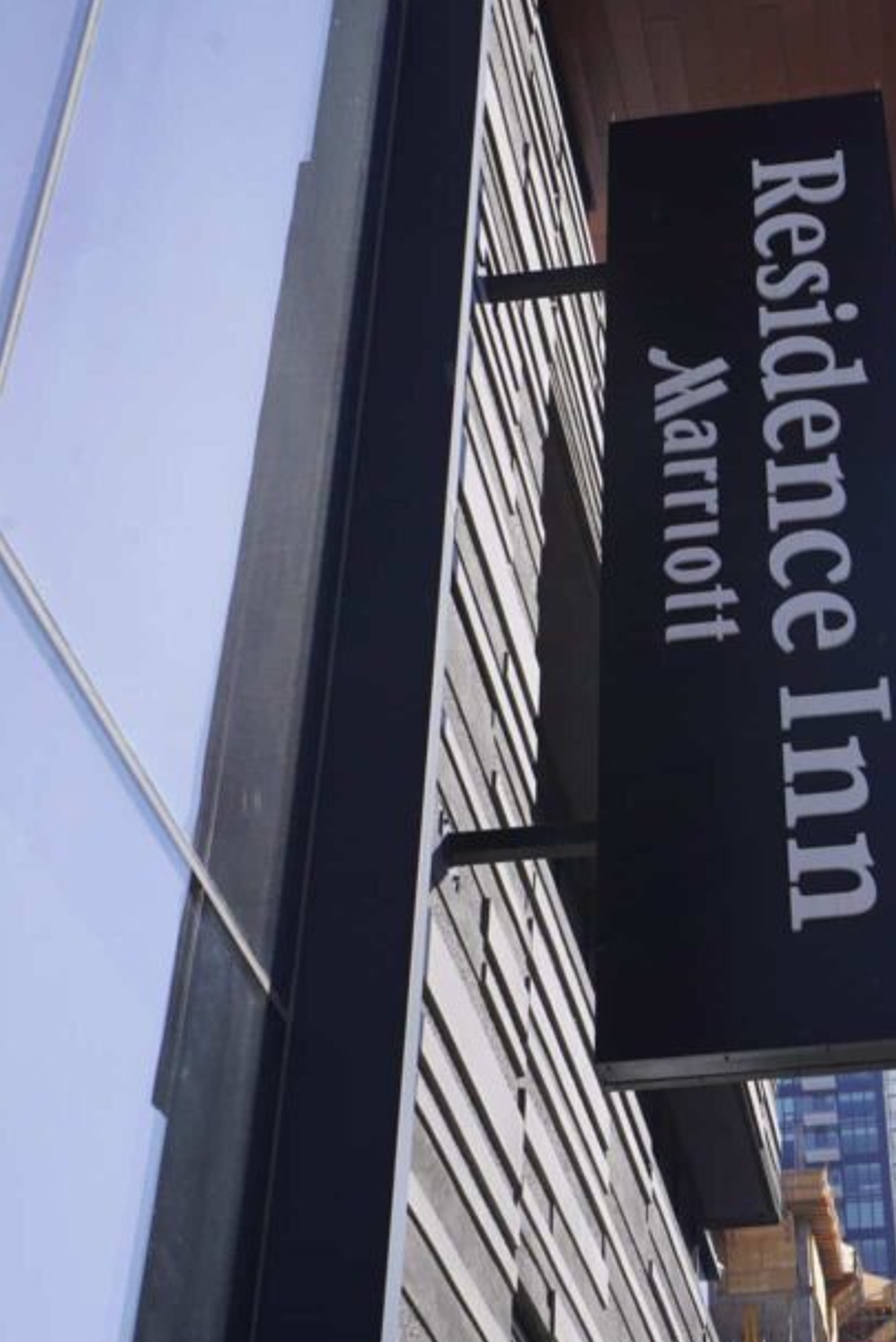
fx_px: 2201
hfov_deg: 22.7
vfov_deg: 33.9
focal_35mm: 59
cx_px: 718
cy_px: 597
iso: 100
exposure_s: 1/160
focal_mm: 35
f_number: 10
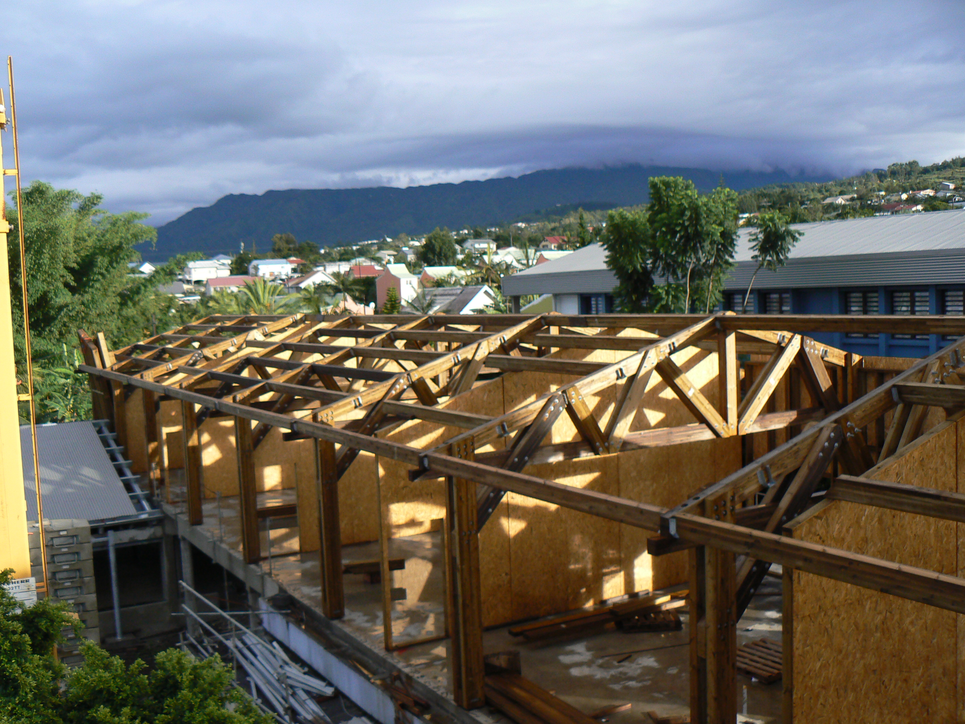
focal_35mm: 36
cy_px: 362
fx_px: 1004
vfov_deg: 39.7
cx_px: 482
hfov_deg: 51.4
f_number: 2.8
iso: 100
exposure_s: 1/640
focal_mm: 6
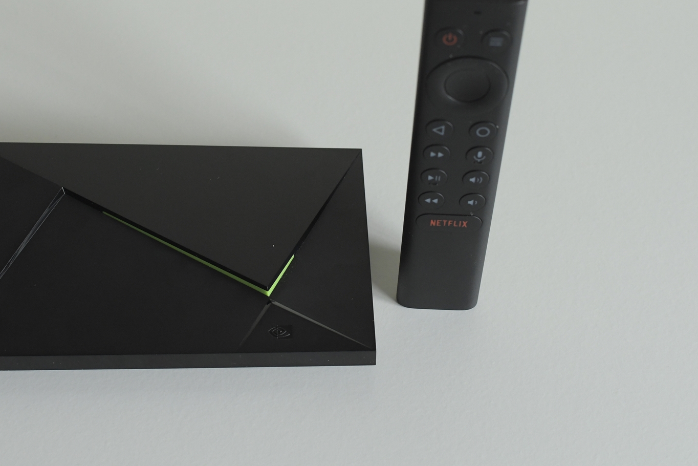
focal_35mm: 61
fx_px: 1183
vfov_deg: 22.3
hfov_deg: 32.8
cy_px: 220
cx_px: 308
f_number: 6.3
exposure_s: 1/160
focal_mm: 35
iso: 2000
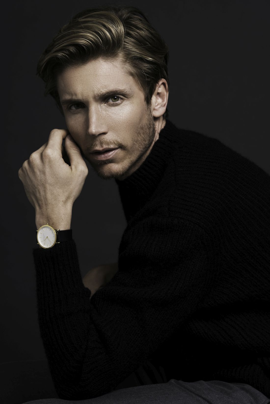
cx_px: 135
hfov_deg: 12.2
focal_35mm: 112
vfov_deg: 18.3
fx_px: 1259
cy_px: 202
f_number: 9
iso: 160
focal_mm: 112
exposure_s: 1/160
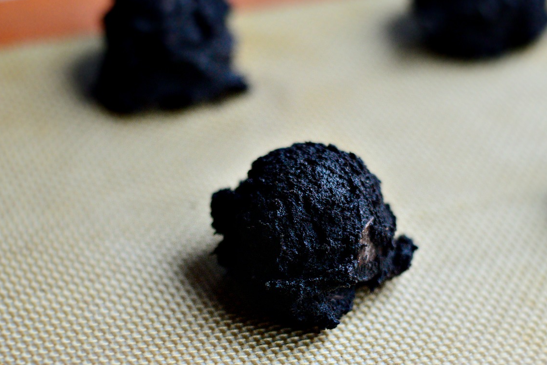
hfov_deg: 21.2
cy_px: 264
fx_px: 1459
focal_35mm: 96
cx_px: 288
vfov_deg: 14.2
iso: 2500
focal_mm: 50
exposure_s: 1/125
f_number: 2.2
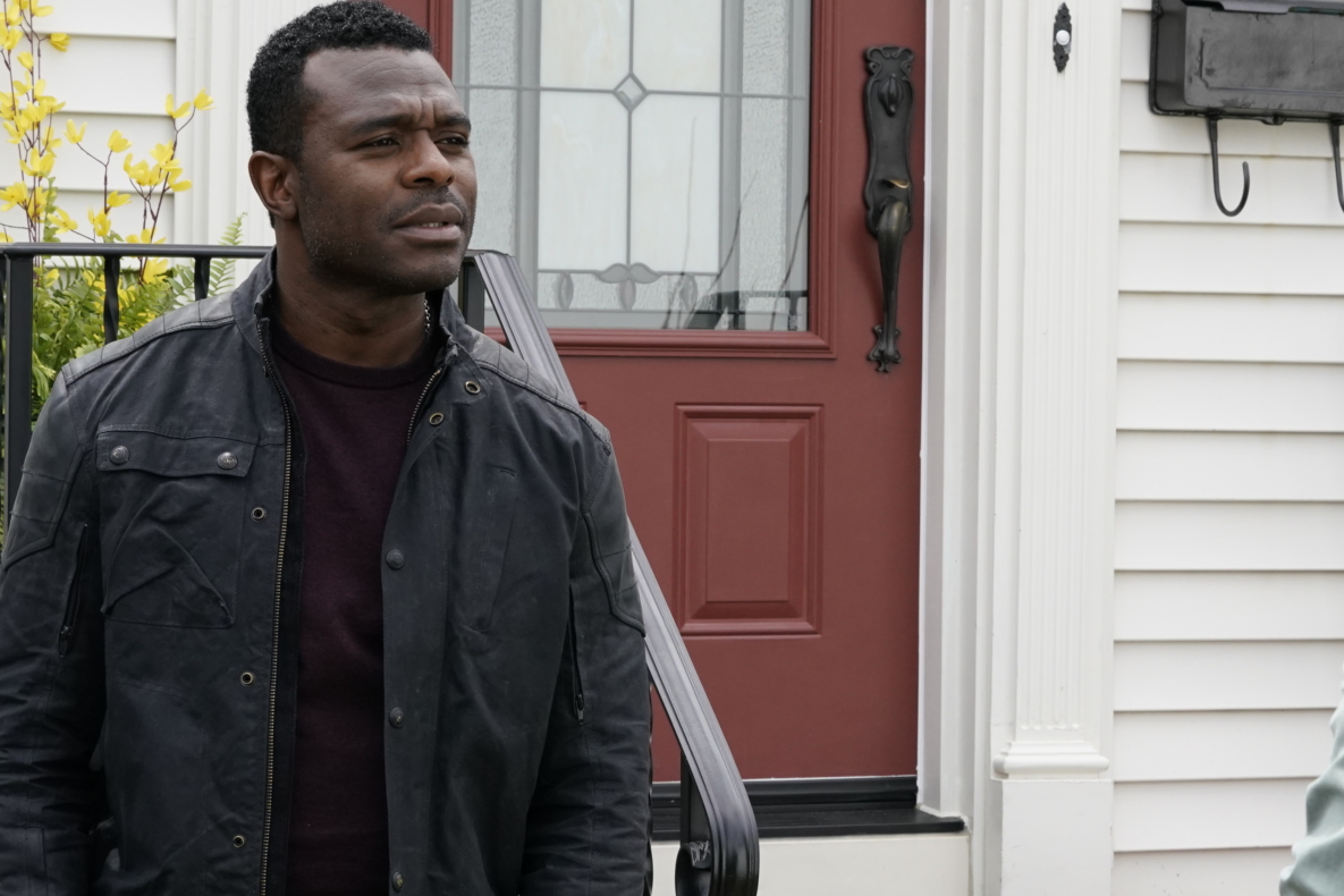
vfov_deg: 11.3
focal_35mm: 121
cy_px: 605
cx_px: 1013
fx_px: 4517
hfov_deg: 16.8
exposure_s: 1/640
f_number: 13
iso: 1600
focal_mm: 70
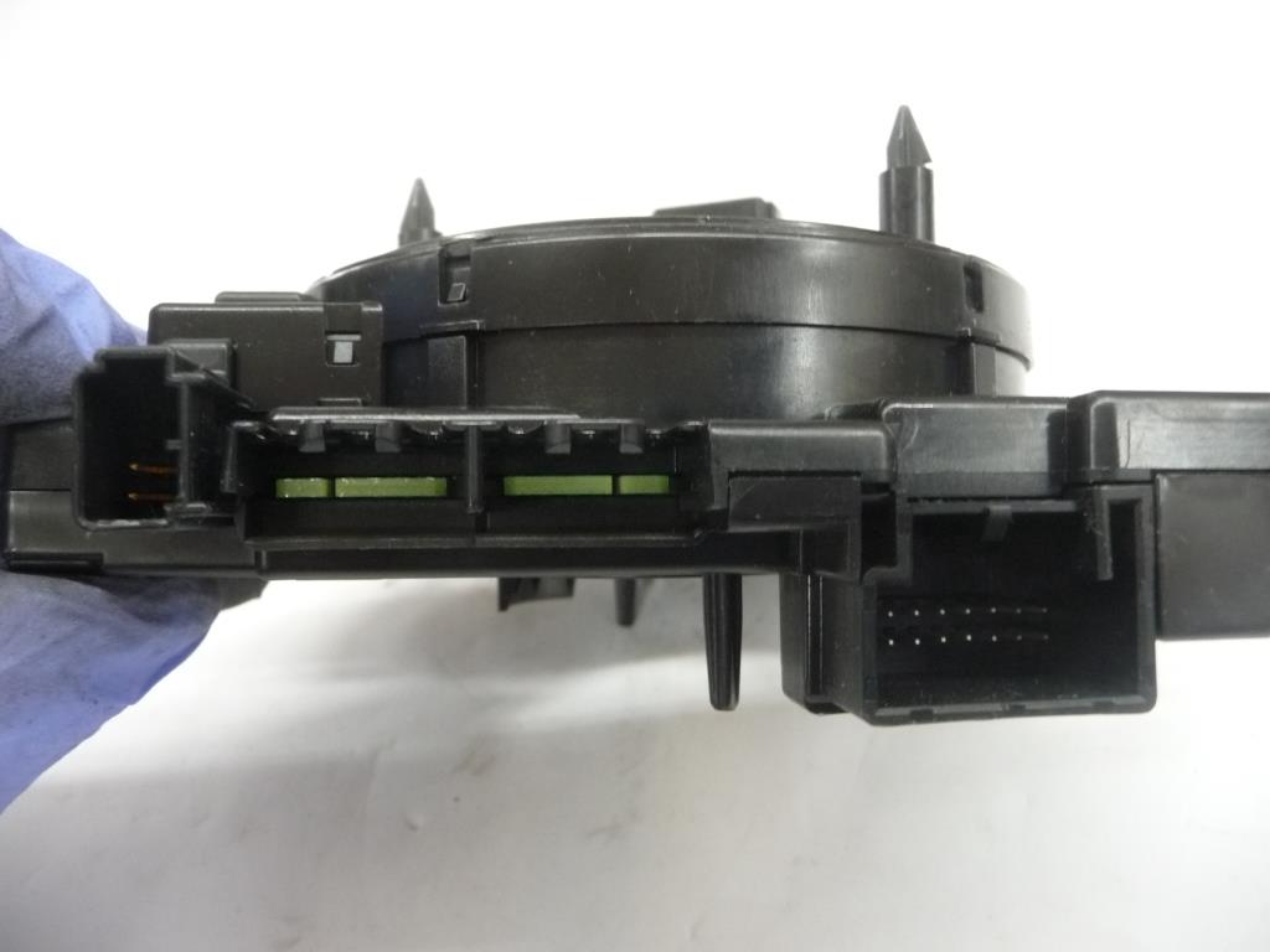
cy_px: 476
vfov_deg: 49.7
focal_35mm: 28
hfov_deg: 63.4
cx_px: 635
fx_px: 1027
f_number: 3.3
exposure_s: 1/20
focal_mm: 4.7
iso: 400
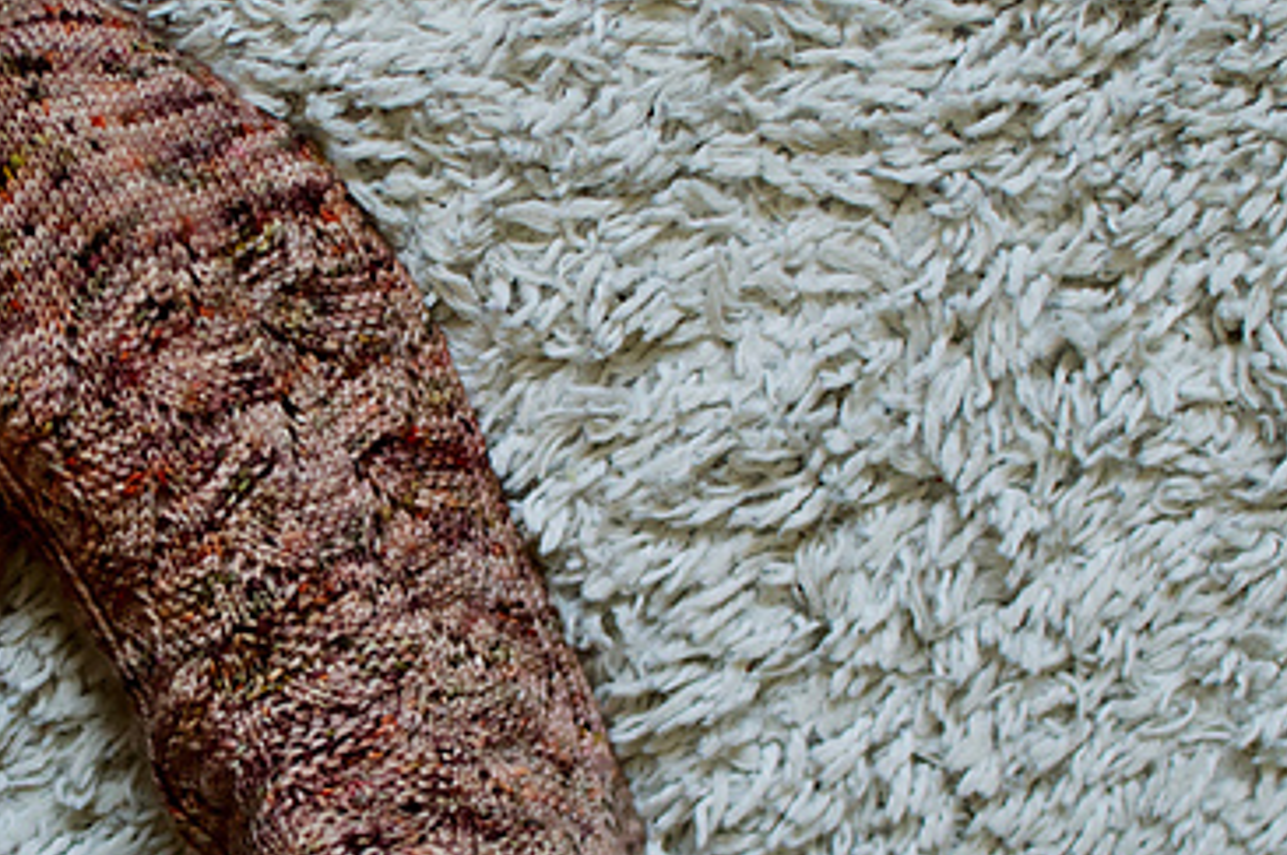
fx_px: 3280
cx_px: 207
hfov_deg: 21.8
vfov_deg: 14.8
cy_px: 503
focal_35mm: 92
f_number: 2.8
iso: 400
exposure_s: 1/80
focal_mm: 35
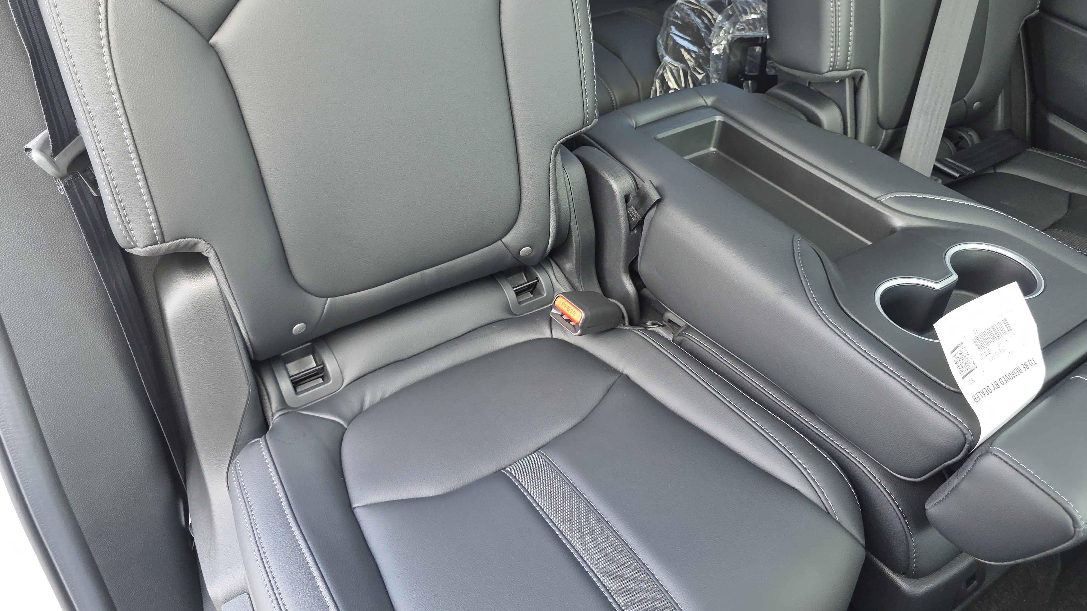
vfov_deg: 43.7
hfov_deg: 71.9
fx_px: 749
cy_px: 196
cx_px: 542
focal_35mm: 26
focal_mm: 6.3
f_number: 1.7
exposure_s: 1/180
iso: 160
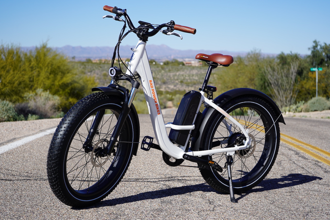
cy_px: 110
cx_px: 165
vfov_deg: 19.5
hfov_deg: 28.8
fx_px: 642
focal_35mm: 70
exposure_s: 1/640
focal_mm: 70
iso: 100
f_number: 5.6
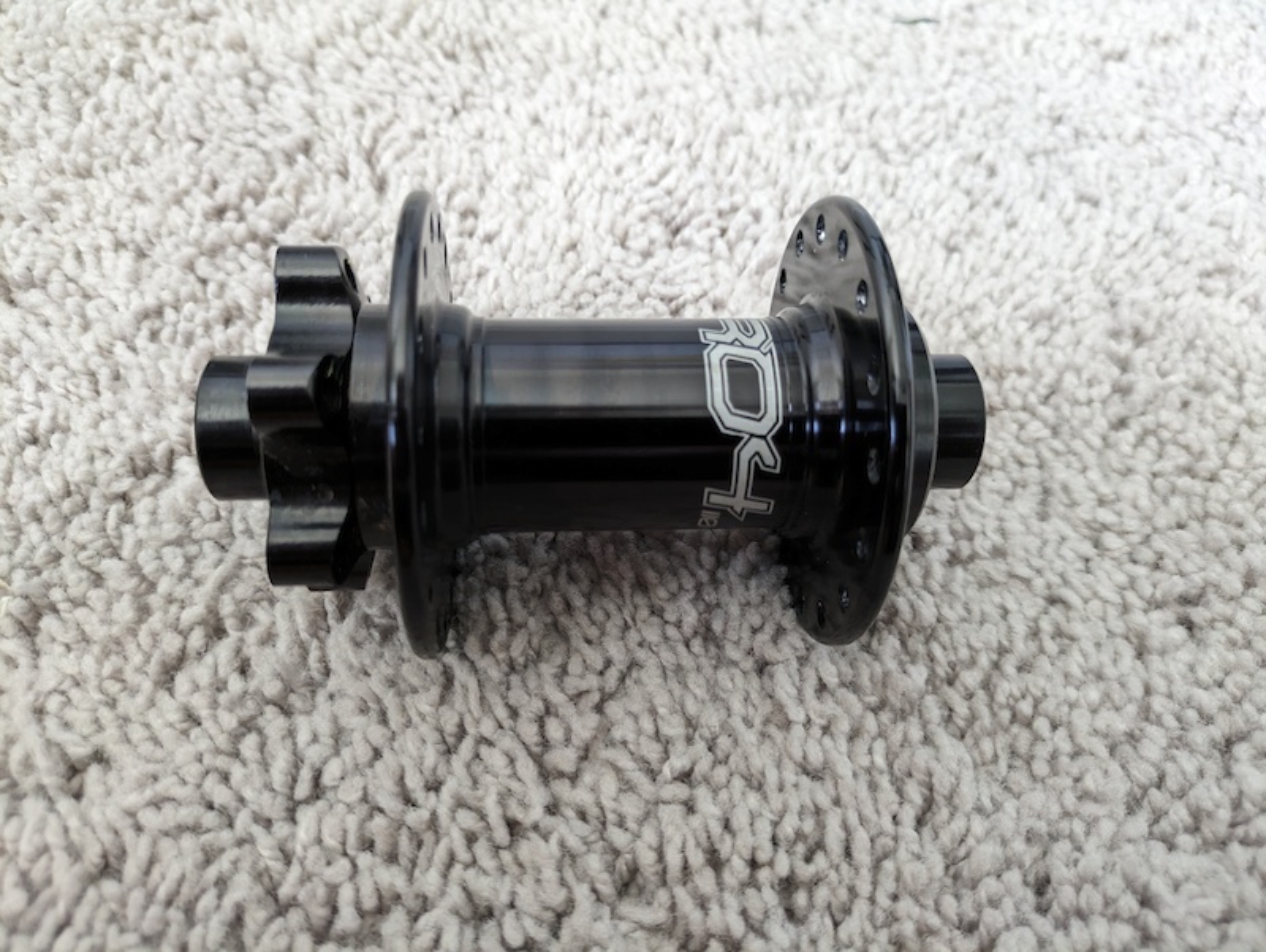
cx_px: 633
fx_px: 915
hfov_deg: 69.4
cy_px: 476
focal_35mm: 25
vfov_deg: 54.9
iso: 403
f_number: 1.89
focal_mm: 5.43
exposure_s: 1/40
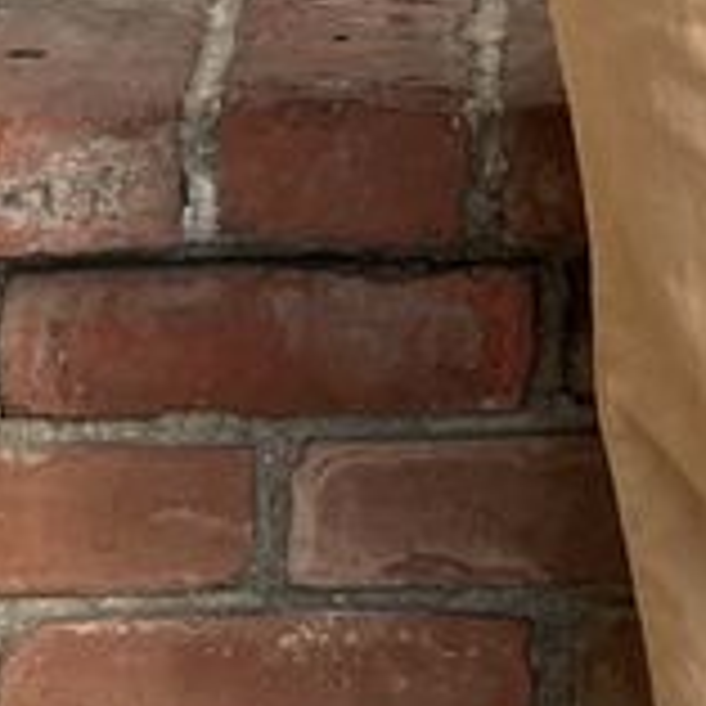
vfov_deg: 8.1
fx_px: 4615
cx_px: 904
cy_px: -987
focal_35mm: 200
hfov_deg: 8.6
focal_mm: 5.7
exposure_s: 1/873
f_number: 1.5
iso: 50
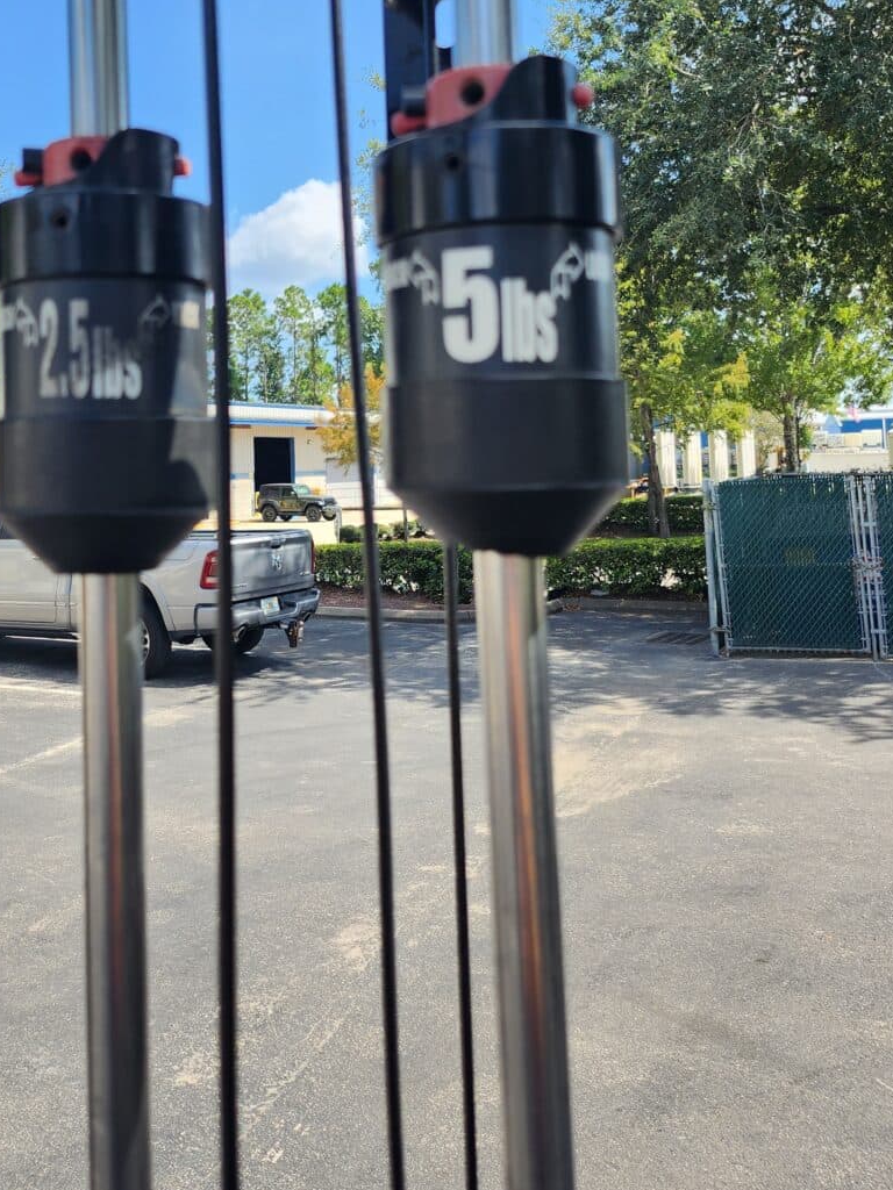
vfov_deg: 50.2
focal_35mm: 36
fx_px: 1238
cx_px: 342
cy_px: 371
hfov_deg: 39.4
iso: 50
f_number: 1.8
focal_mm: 5
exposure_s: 1/1406
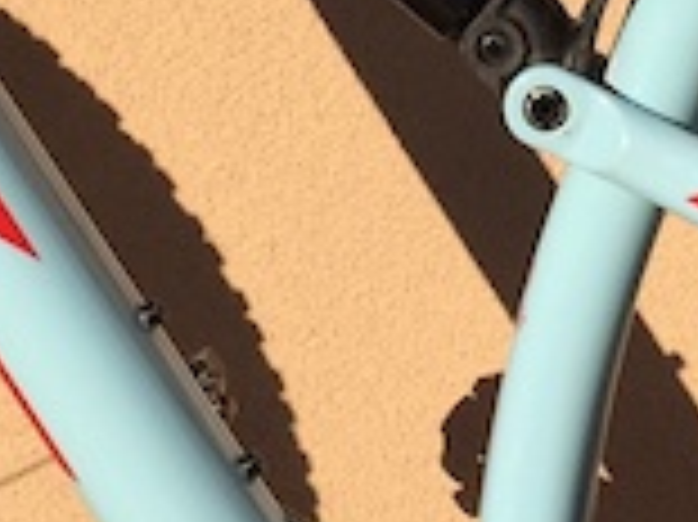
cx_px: 428
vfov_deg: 9.8
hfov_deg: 13.2
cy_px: -54
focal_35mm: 150
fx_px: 3022
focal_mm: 4.15
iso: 32
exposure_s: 1/3425
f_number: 2.2
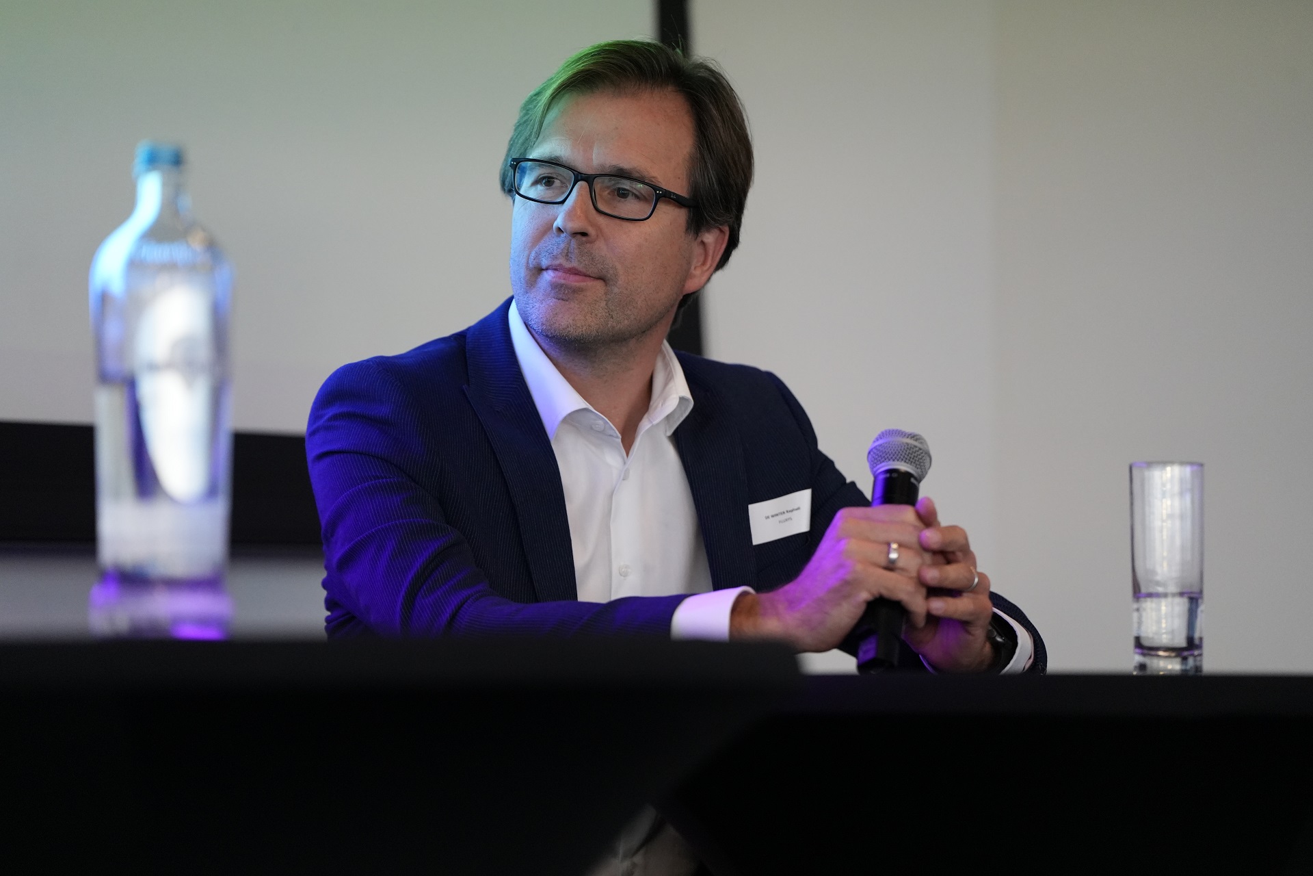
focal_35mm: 176
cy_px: 438
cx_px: 656
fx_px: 6419
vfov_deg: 7.8
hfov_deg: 11.7
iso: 4000
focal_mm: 176
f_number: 2.8
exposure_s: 1/400
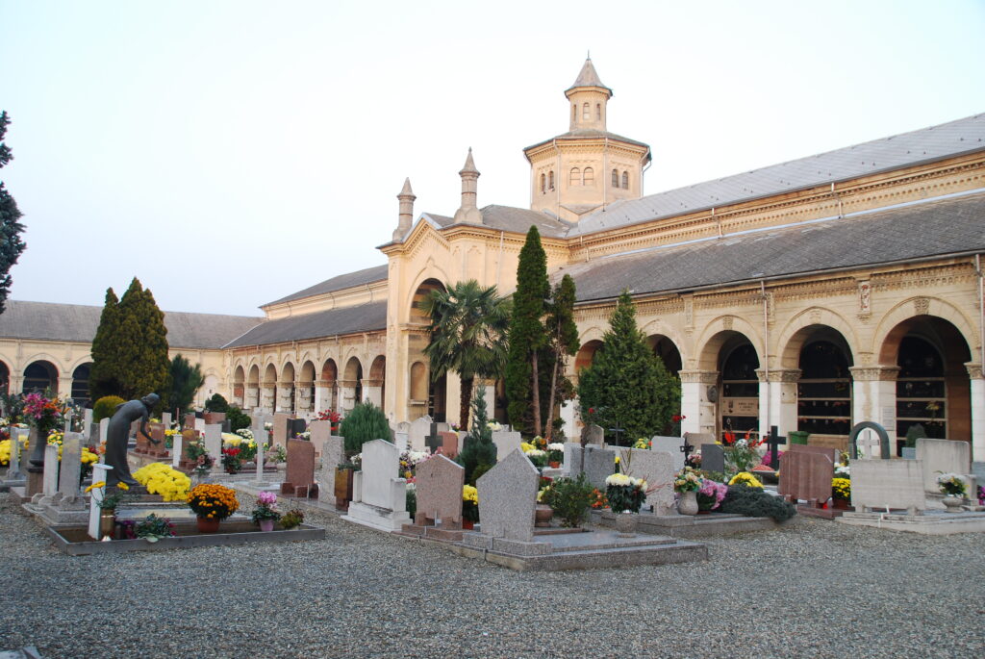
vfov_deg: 40.1
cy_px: 330
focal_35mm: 33
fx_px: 904
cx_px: 492
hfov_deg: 57.2
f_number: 5.6
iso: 200
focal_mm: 22
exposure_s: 1/60
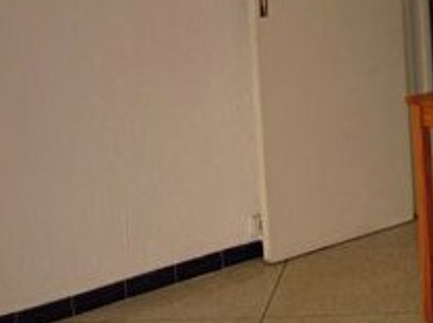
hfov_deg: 20.4
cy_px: -47
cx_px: 398
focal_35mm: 94
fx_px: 1174
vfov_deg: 15.2
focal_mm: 5
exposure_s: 1/250
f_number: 2.7
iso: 100
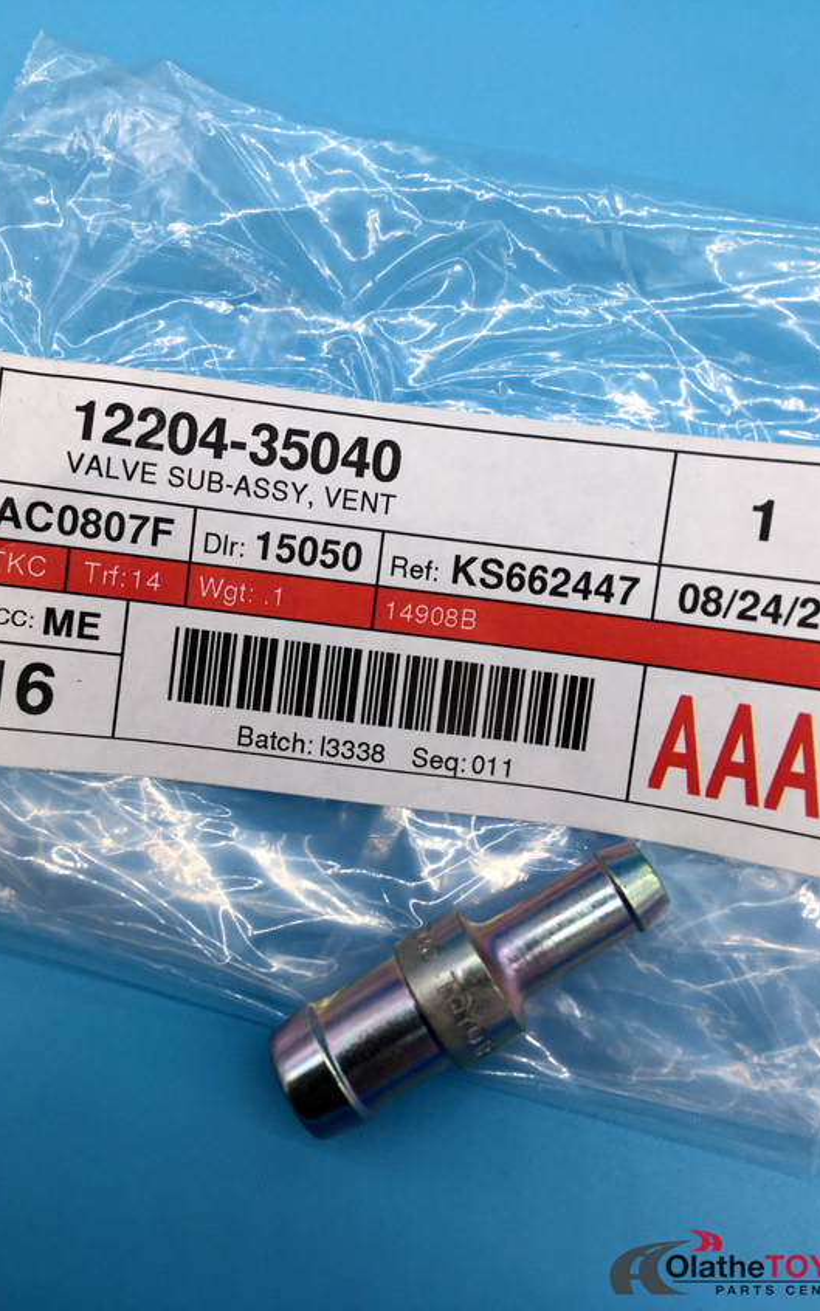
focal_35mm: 31
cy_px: 658
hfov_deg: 40.6
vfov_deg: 61.2
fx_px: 1108
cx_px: 429
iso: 32
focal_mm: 4.15
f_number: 2.2
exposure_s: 1/120
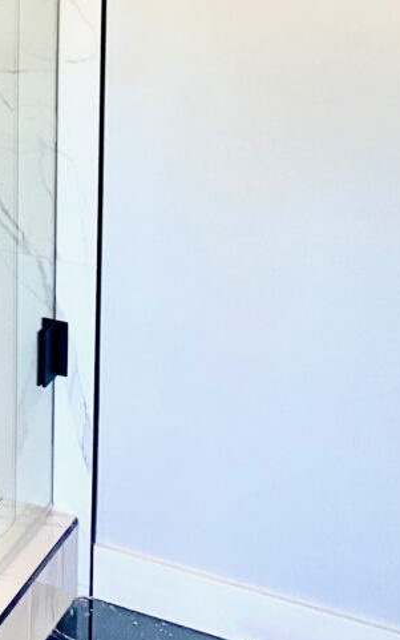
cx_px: -347
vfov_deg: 22.4
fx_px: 1534
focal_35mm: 88
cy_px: -32
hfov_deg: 13.2
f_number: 1.8
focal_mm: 4.25
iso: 160
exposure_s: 1/60
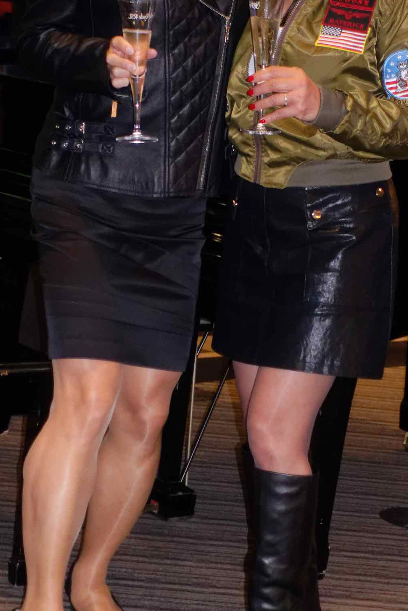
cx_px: 258
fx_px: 2005
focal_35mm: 118
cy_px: 222
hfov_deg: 11.6
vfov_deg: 17.3
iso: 1600
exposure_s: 1/50
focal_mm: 25.7
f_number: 2.8
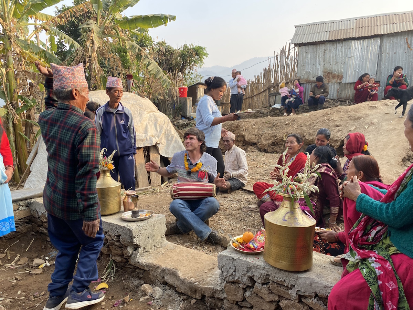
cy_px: 155
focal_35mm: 26
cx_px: 206
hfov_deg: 67.3
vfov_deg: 53.1
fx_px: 310
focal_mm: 4.25
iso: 32
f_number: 1.8
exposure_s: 1/307
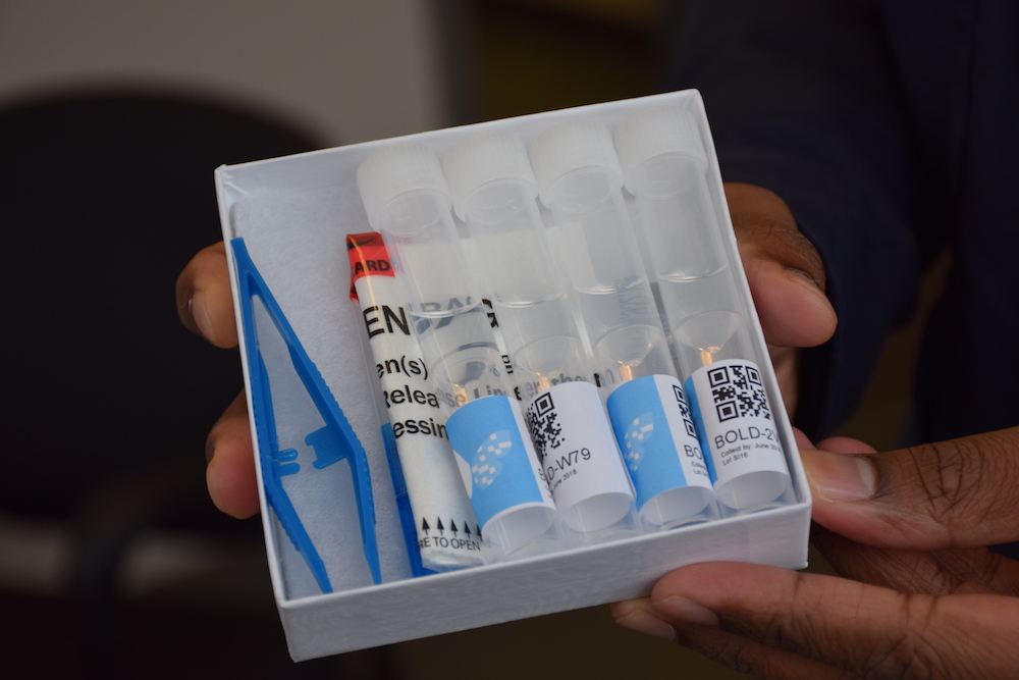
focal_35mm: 99
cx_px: 510
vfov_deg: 13.8
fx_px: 2802
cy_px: 340
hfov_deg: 20.6
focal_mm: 66
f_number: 5.6
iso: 400
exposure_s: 1/125
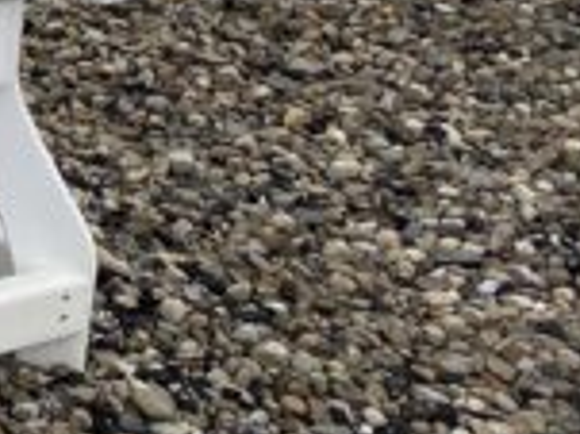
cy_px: -319
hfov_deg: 11.3
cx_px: -906
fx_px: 2310
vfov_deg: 10.2
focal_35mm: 138
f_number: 1.8
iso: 32
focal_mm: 4.25
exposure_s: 1/2625
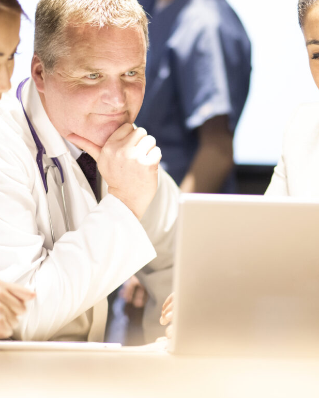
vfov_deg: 12.1
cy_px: 171
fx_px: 1876
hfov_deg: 9.7
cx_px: 224
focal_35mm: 159
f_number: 2
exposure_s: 1/640
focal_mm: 85
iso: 2000
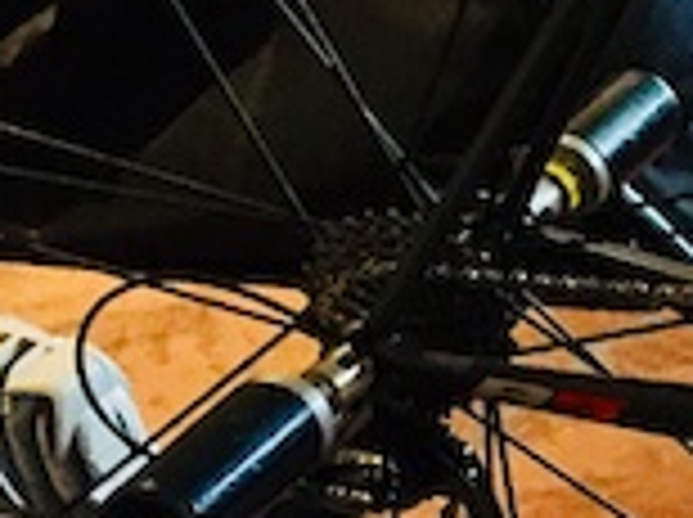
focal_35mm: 151
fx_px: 3018
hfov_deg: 11.4
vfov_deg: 9.7
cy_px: -86
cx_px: 1516
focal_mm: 4.15
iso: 200
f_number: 2.2
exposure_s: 1/30
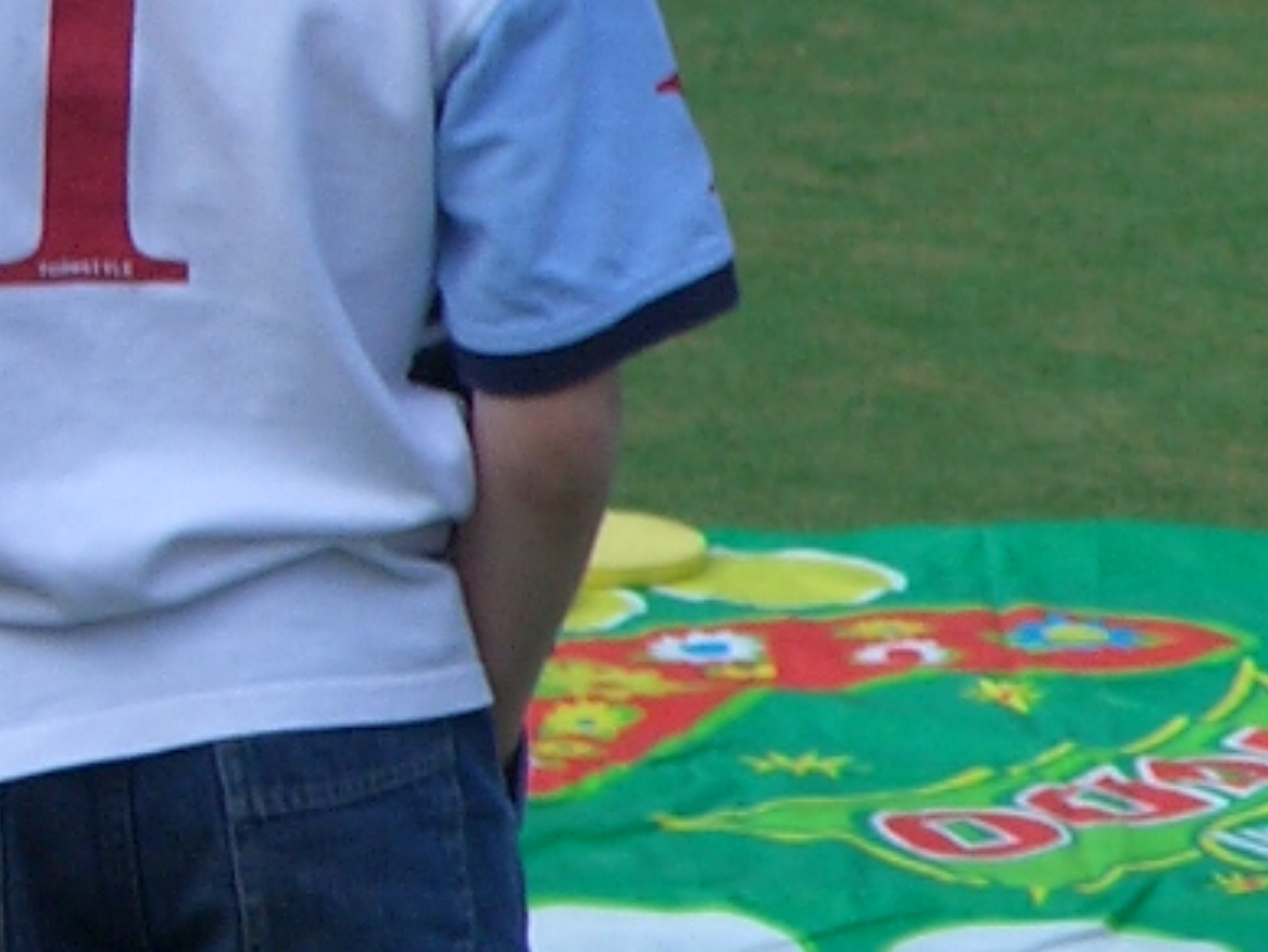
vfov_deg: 5.8
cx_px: 2578
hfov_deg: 7.4
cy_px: 734
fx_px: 9344
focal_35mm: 255
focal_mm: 10.2
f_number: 3.5
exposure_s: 1/400
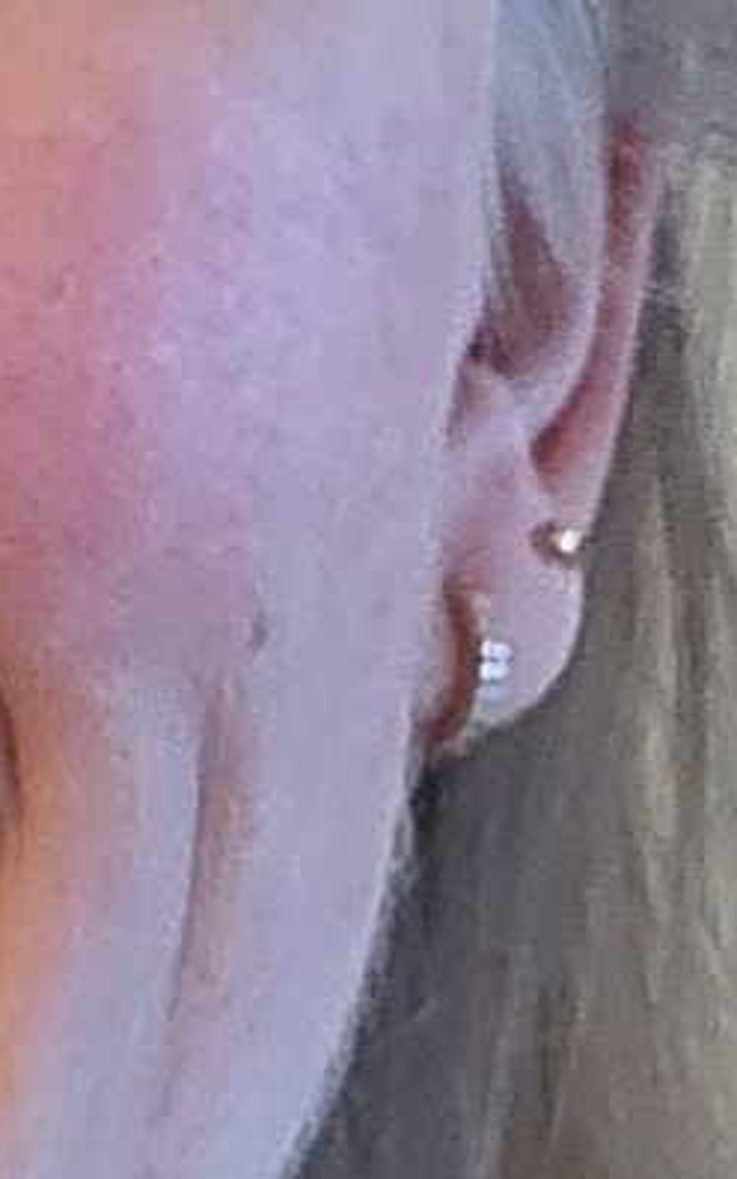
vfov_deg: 14.7
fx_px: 4565
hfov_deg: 8.8
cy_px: 380
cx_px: -675
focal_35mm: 142
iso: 640
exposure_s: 1/50
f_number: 1.8
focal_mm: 5.4
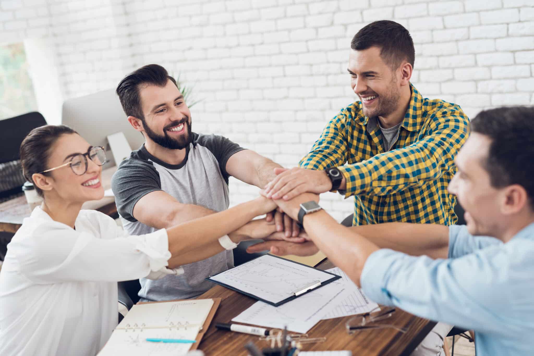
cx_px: 267
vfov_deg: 27.0
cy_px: 178
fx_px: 742
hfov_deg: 39.6
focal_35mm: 50
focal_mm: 50
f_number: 2.5
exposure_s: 1/100
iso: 320
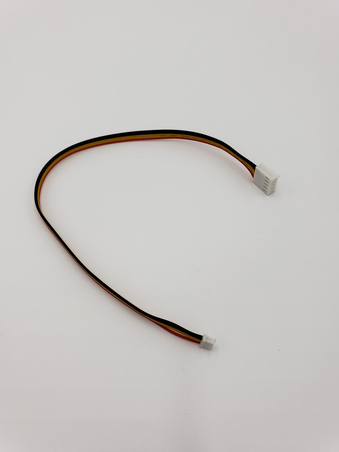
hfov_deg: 53.1
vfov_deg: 67.3
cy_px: 226
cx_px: 170
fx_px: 339
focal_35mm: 26
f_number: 2.4
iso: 50
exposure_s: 1/256
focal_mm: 4.3
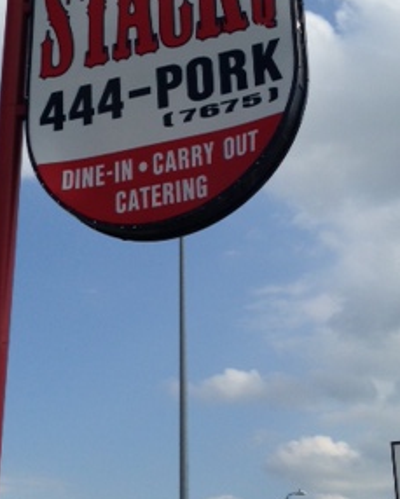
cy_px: 174
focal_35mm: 72
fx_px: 1065
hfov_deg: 21.3
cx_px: 204
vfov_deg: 26.3
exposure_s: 1/2710
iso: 50
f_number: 2.4
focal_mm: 4.12
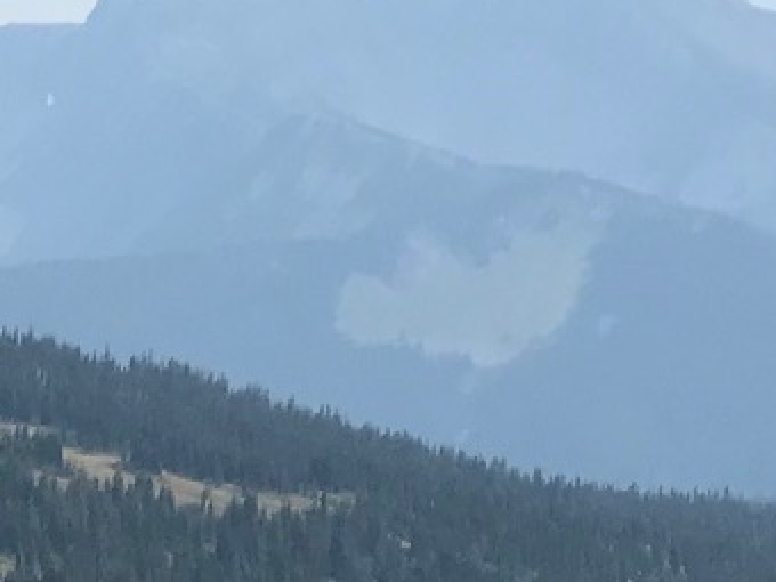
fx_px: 3721
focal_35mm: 166
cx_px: -913
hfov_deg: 10.6
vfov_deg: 8.7
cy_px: 924
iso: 20
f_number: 1.8
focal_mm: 3.99
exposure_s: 1/2907
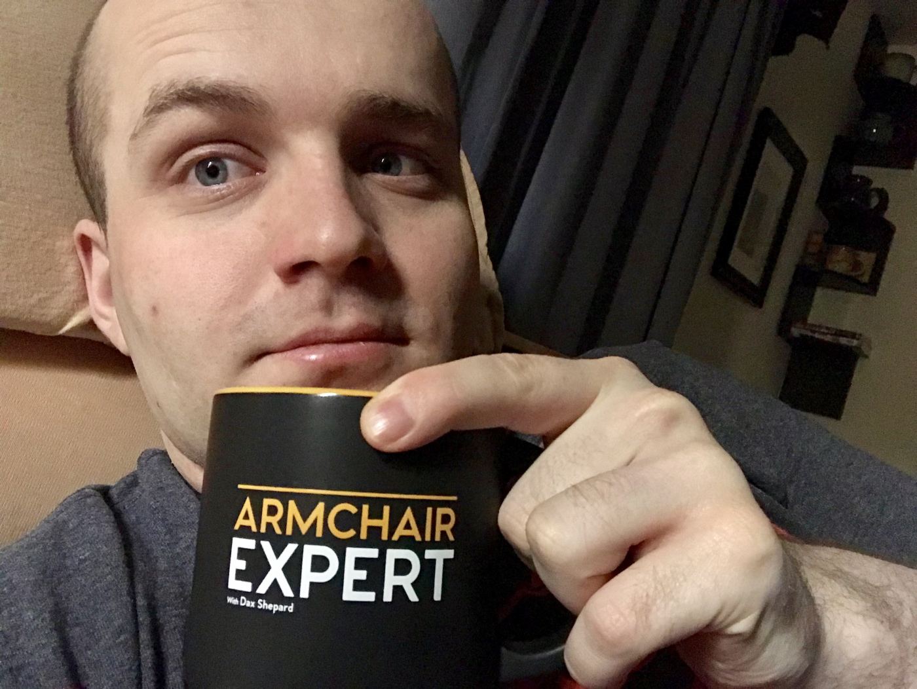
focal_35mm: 32
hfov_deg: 56.8
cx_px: 458
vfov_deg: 44.2
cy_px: 344
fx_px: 848
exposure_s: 1/15
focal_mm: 2.87
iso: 640
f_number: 2.2
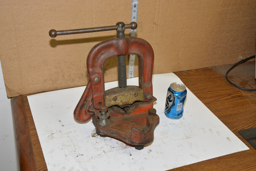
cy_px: 86
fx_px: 363
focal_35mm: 51
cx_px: 128
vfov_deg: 26.5
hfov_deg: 38.9
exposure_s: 1/60
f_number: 7.1
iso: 800
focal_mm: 34
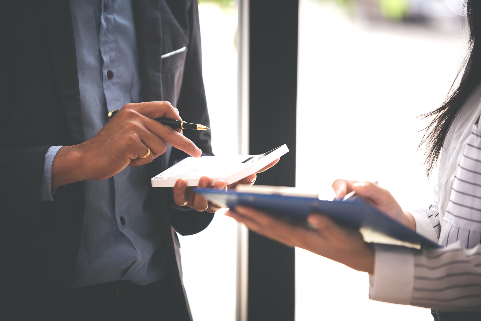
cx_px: 240
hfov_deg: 11.1
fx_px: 2473
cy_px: 160
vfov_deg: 7.4
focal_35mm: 185
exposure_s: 1/200
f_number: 2.8
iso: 160
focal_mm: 185
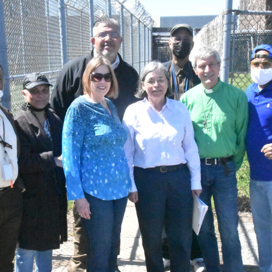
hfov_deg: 29.5
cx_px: 120
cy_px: 154
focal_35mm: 58
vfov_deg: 29.5
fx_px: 516
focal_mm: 26
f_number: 22
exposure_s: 1/2000
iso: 20000
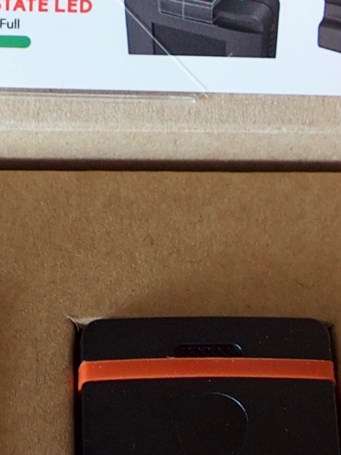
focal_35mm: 148
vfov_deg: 13.2
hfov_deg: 10.0
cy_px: 41
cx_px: 27
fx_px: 1944
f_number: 3.5
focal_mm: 24
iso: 1250
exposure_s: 1/50
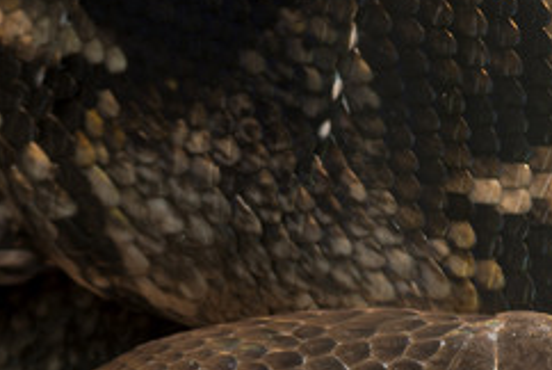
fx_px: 7983
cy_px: 426
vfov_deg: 2.6
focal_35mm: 520
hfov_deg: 4.0
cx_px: 365
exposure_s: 3
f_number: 10
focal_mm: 105
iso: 100
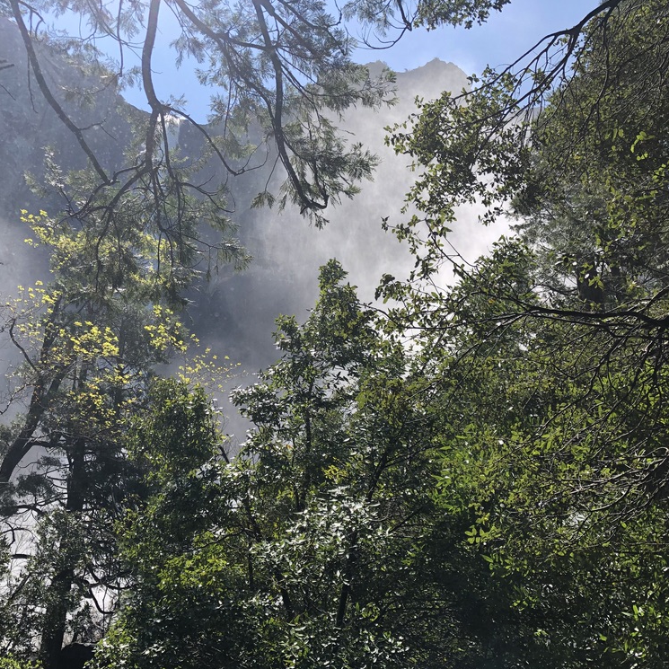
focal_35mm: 34
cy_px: 342
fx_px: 743
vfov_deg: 48.4
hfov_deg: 47.7
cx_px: 228
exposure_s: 1/1185
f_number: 1.8
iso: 20
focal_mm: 4
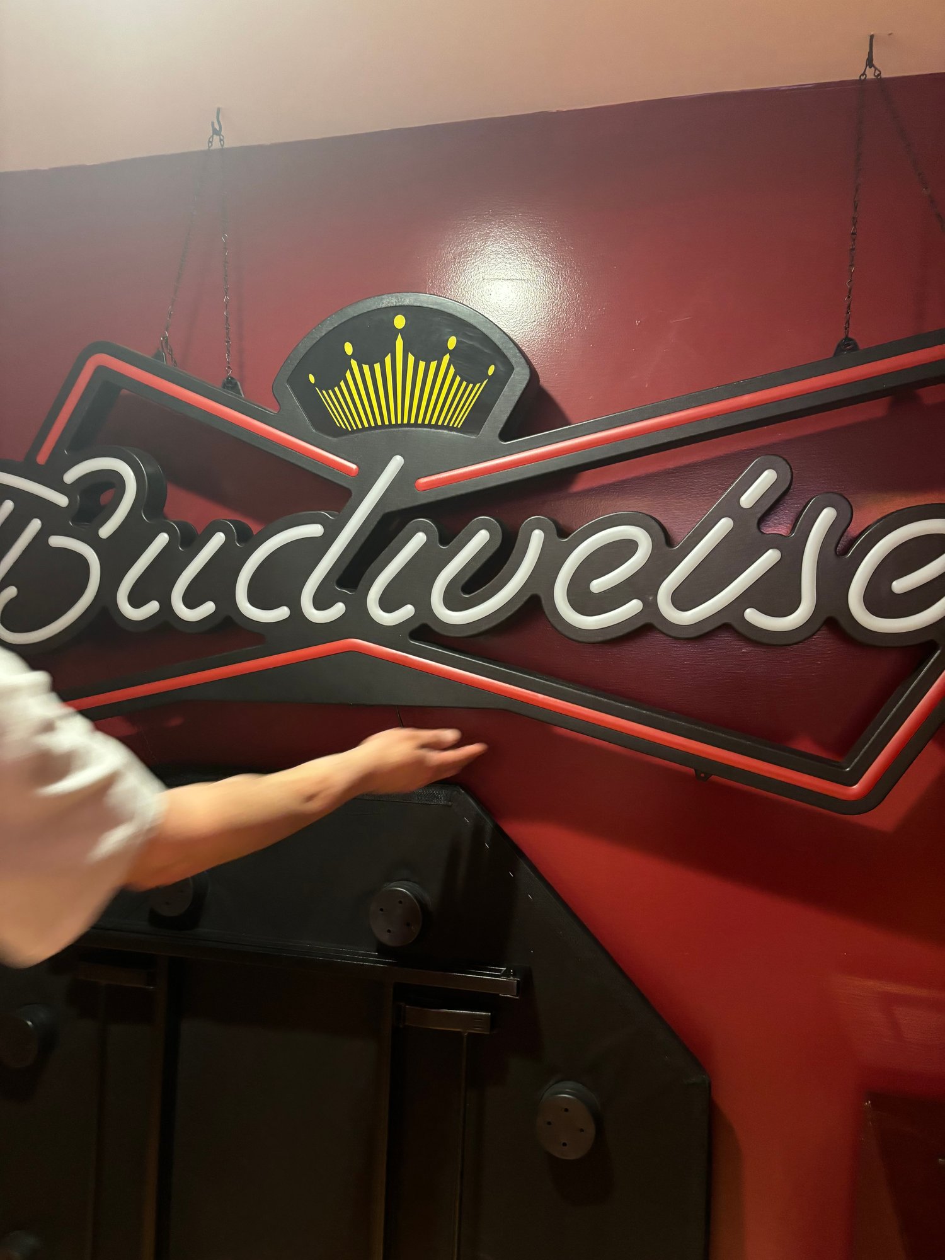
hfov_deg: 53.1
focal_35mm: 26
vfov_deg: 67.3
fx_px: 946
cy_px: 630
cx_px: 472
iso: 640
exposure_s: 1/30
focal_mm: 5.96
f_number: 1.6
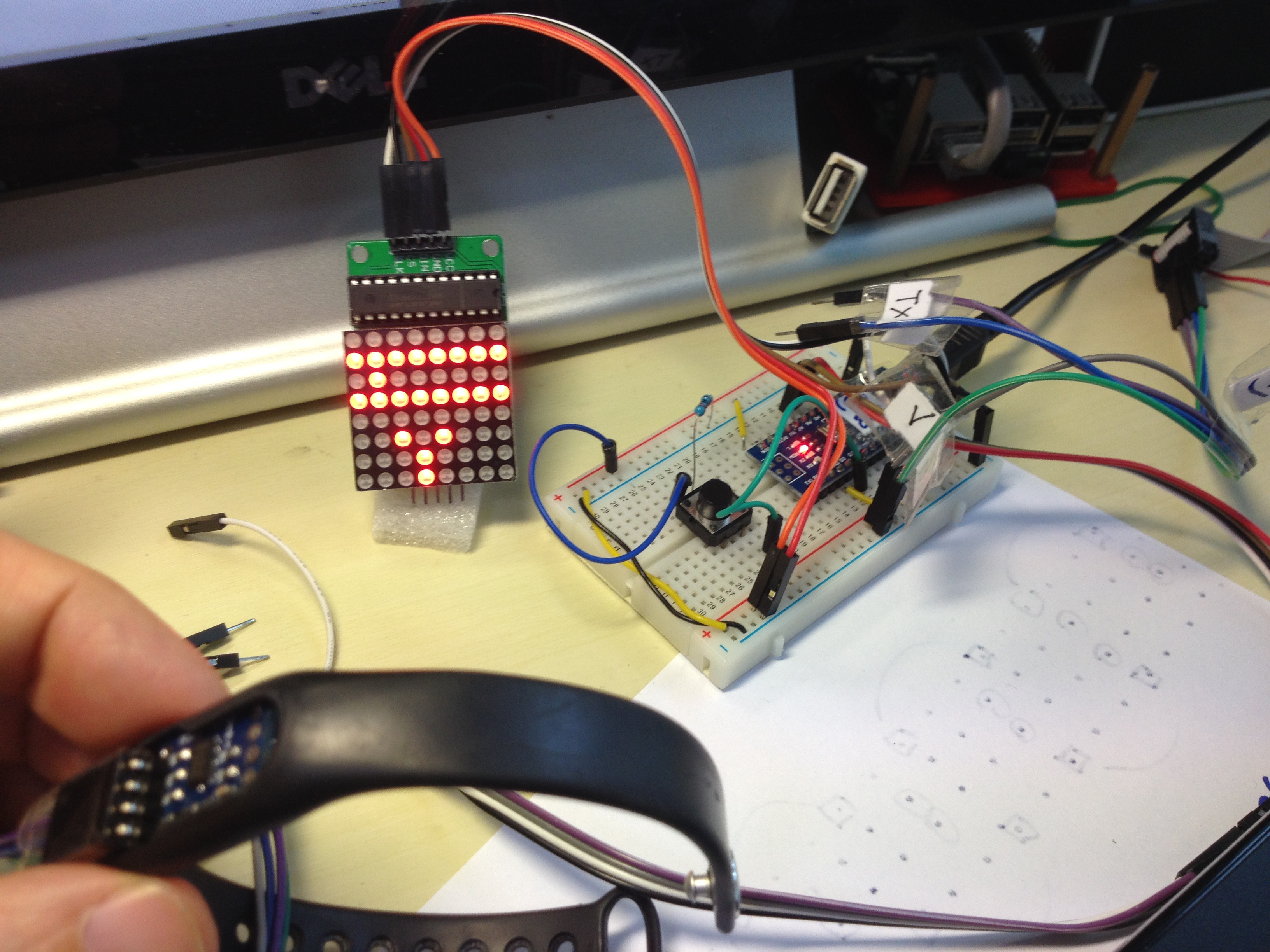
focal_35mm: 35
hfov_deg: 52.6
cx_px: 635
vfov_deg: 40.7
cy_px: 476
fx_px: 1284
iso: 64
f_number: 2.4
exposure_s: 1/60
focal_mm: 4.28
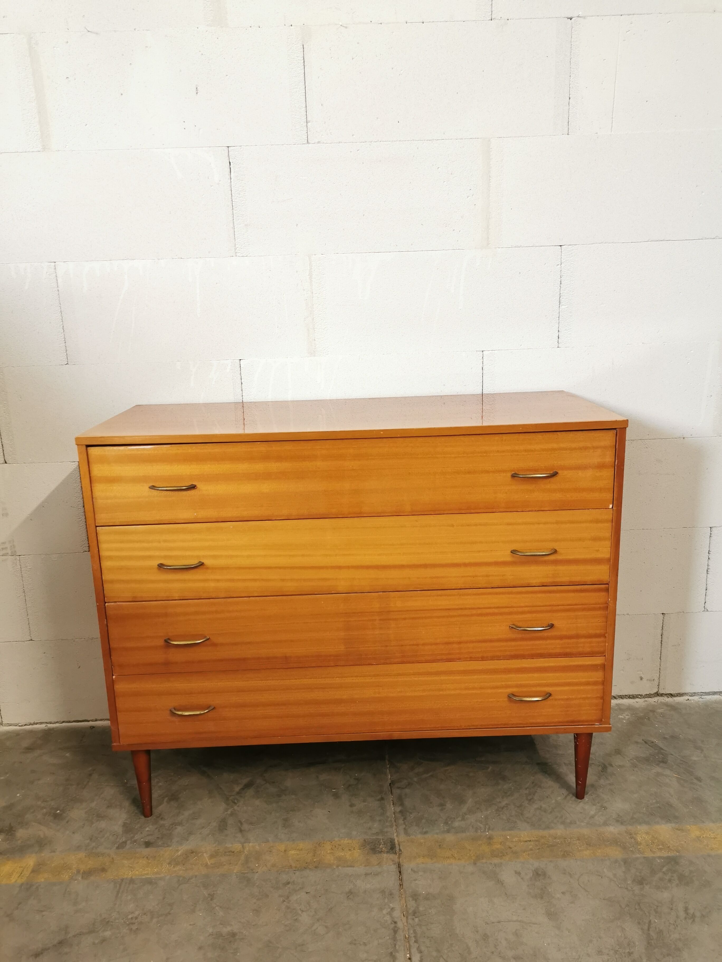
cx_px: 361
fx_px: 751
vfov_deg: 65.3
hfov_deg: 51.4
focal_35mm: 27
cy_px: 481
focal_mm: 5.58
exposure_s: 1/50
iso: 250
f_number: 1.8
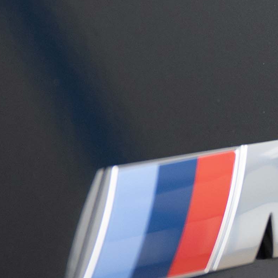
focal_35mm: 266
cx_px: 354
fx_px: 2417
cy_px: 173
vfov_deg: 6.6
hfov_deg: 6.5
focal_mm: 41
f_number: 2.8
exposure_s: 1/125
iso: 800
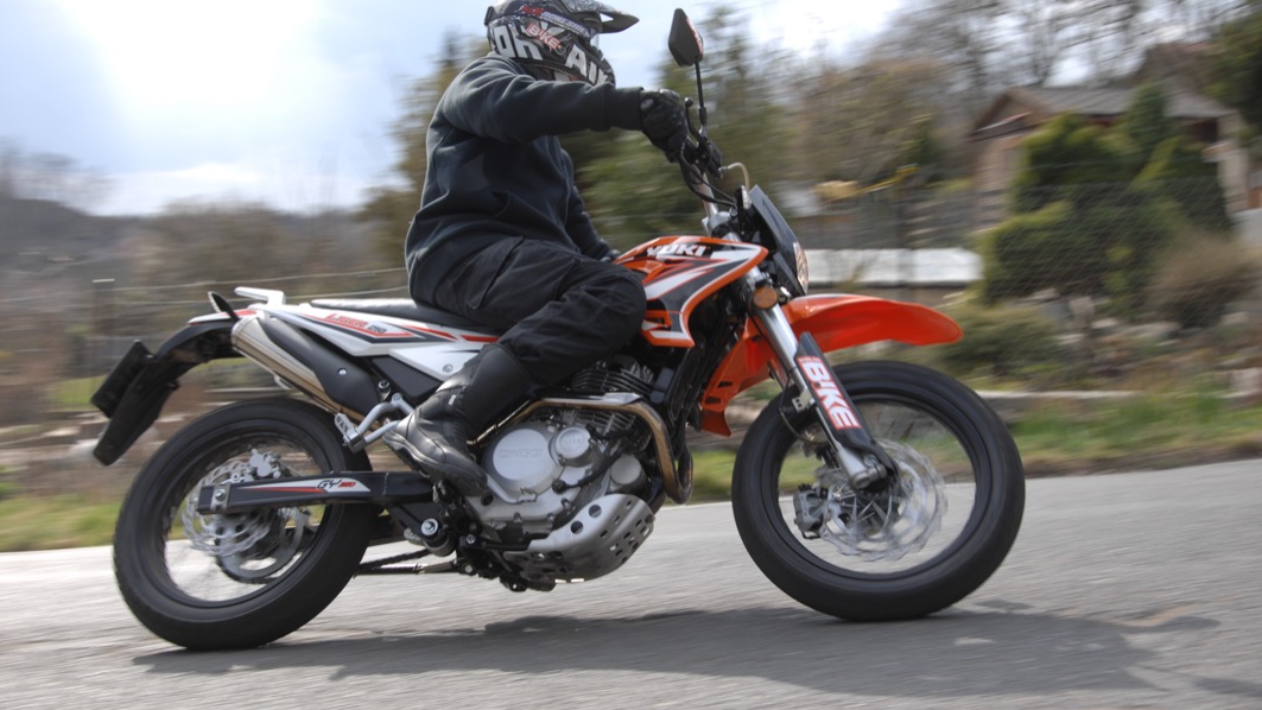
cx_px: 629
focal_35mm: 51
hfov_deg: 40.6
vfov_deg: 23.5
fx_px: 1707
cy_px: 307
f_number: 6.3
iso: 125
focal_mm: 32
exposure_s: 1/250
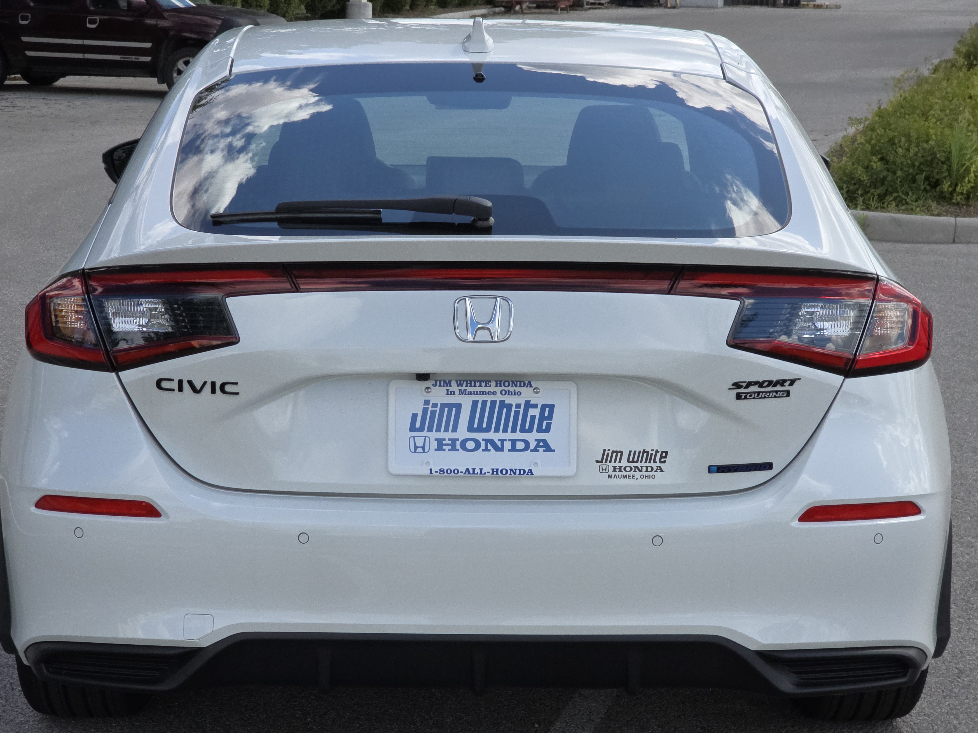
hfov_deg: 24.7
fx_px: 2232
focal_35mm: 79
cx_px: 474
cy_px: 410
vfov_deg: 18.7
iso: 80
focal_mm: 7.9
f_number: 2.4
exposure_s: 1/2000
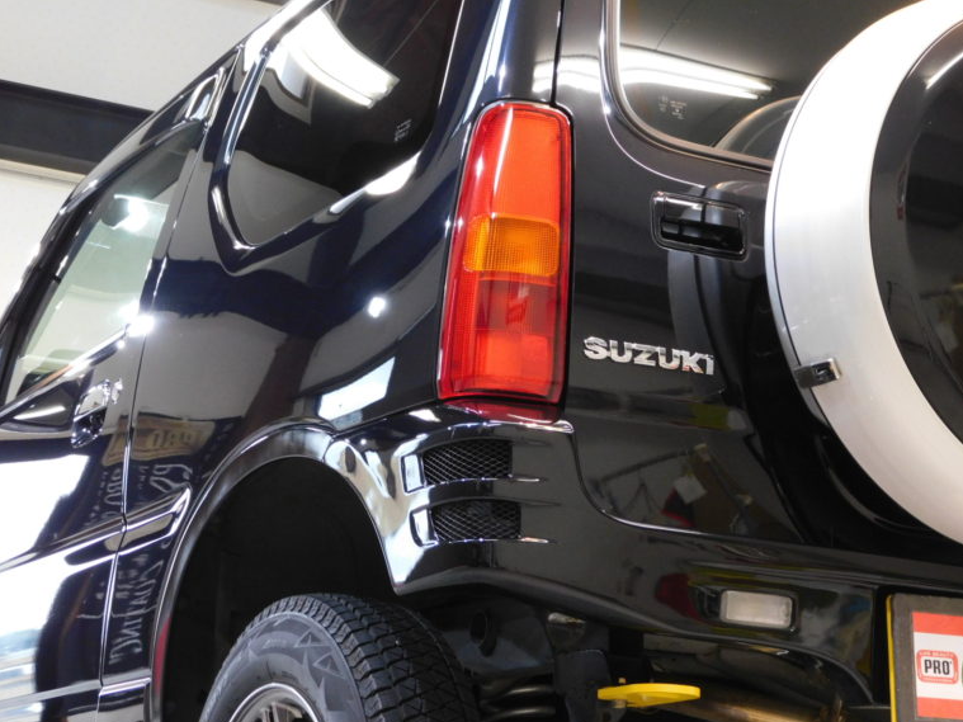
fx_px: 2253
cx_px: 485
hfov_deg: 24.1
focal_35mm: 81
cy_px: 364
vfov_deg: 18.2
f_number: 4.4
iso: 400
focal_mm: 14.2
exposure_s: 1/15
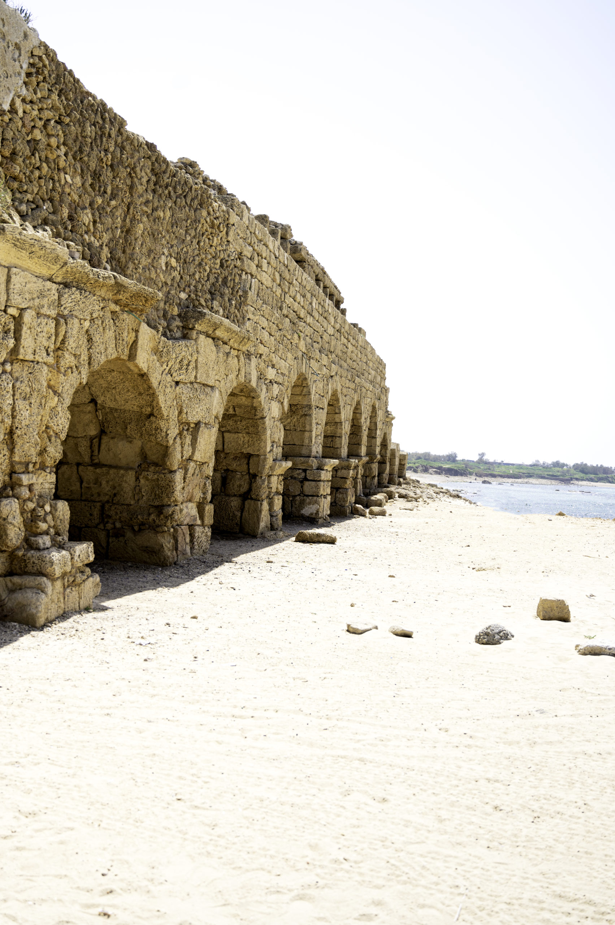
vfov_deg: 50.7
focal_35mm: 38
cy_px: 462
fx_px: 975
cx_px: 308
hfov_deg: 35.0
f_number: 4
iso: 250
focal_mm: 38
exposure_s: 1/4000
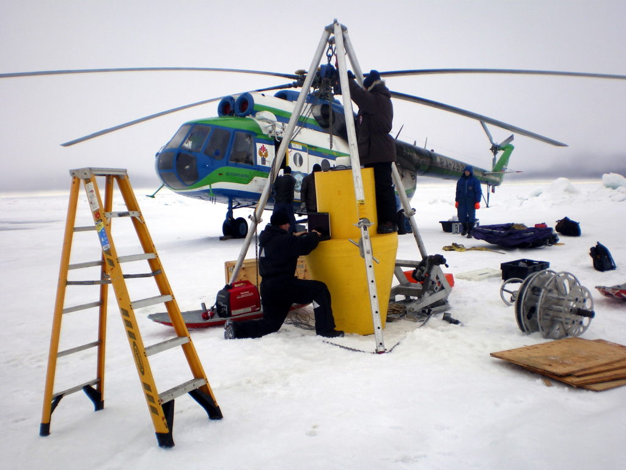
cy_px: 235
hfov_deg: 49.0
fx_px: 687
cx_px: 313
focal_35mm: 38
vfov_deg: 37.7
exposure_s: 1/160
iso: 64
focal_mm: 6.3
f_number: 4.6
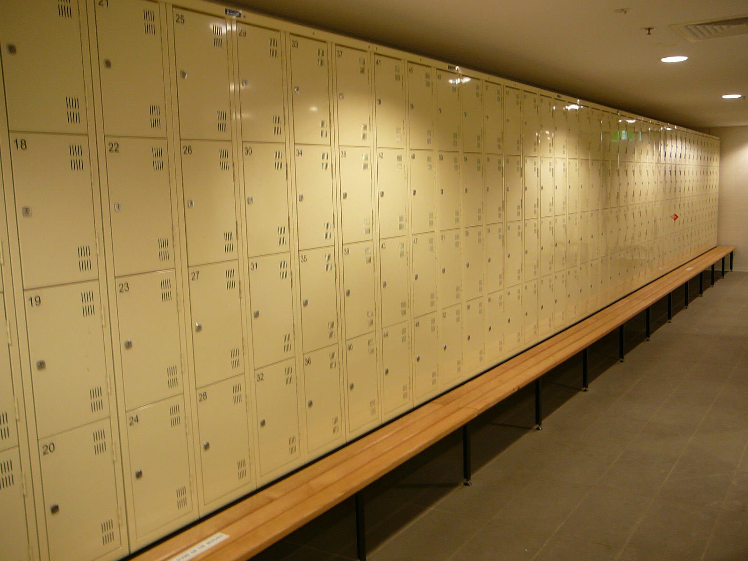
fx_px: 756
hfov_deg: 52.6
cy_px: 280
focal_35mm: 35
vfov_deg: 40.7
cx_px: 374
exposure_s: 1/5
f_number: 2.8
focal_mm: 5.2
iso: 80
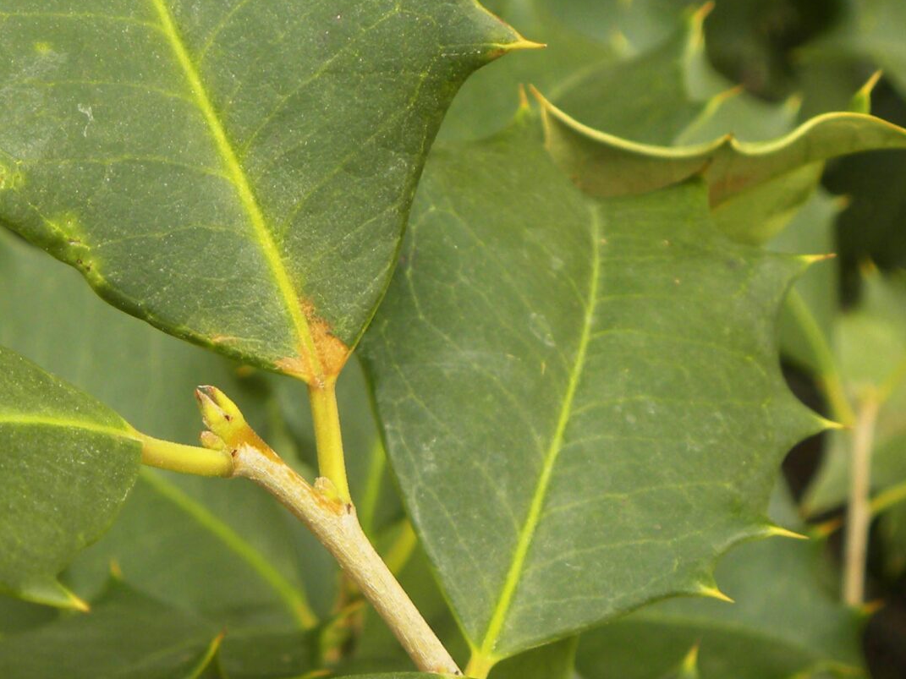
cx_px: 148
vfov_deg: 13.4
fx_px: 2879
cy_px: 490
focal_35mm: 110
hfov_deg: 17.7
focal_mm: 8.2
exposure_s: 1/69.6
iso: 64
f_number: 3.2
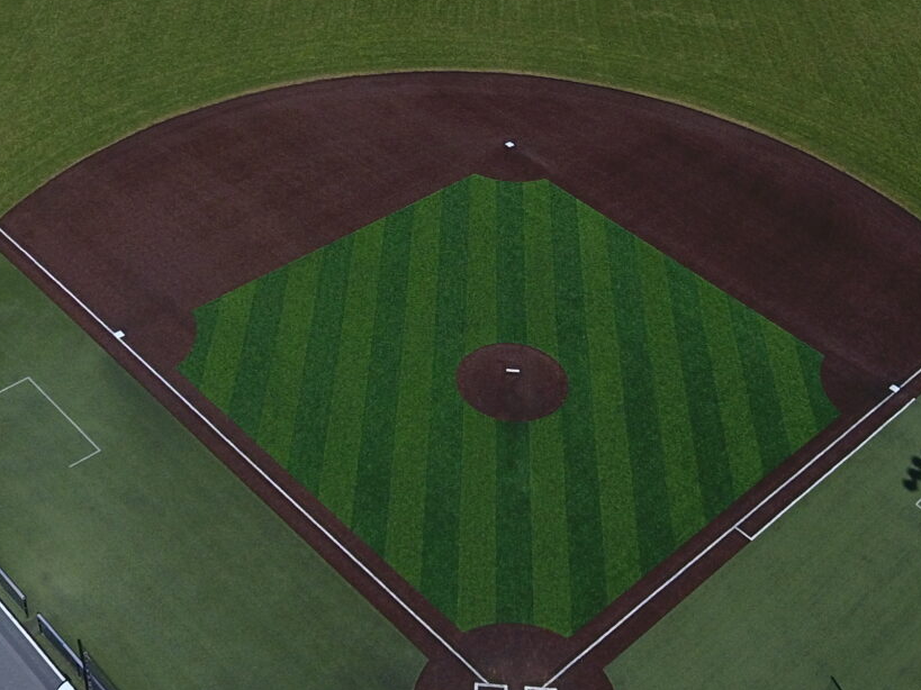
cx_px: 522
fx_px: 1330
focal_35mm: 50
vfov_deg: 29.0
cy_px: 262
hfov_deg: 38.1
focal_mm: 3.61
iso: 100
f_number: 2.8
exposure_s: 1/1481
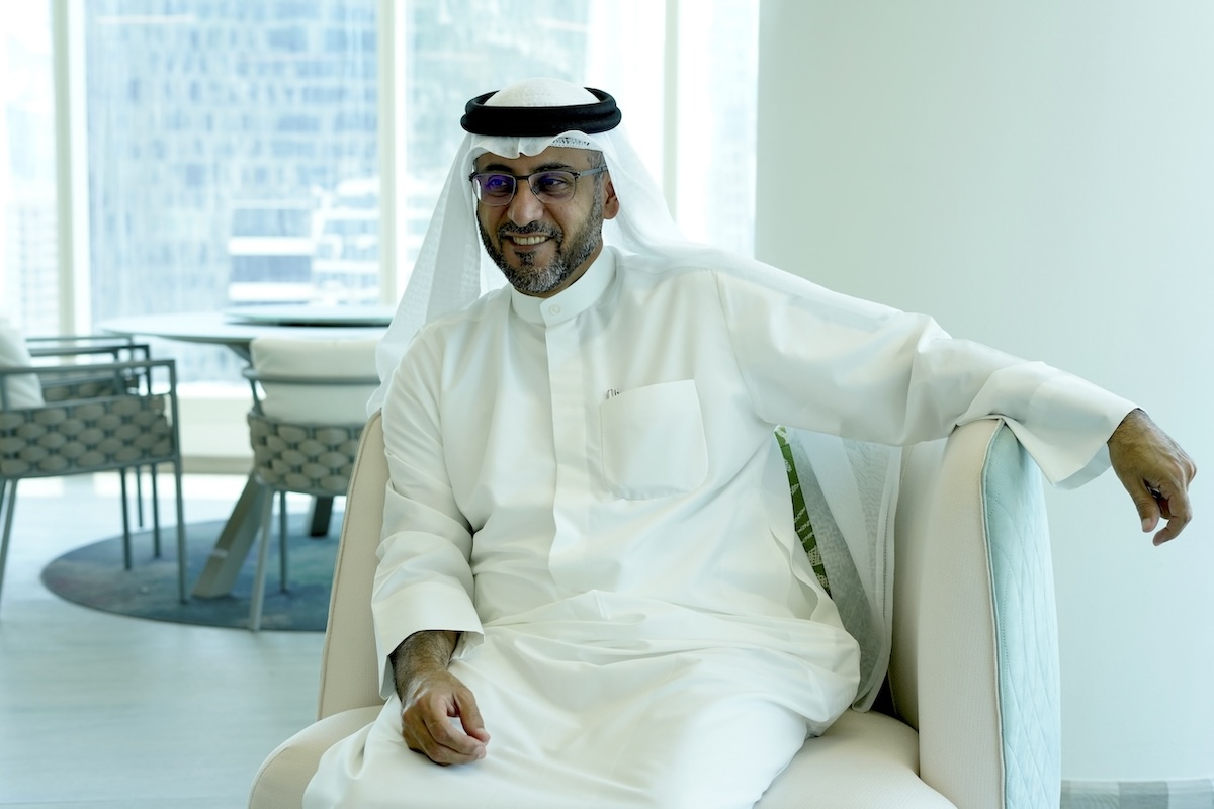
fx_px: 1686
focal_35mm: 50
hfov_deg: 39.6
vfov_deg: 27.0
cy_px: 404
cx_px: 607
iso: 640
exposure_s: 1/160
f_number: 4
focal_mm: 50
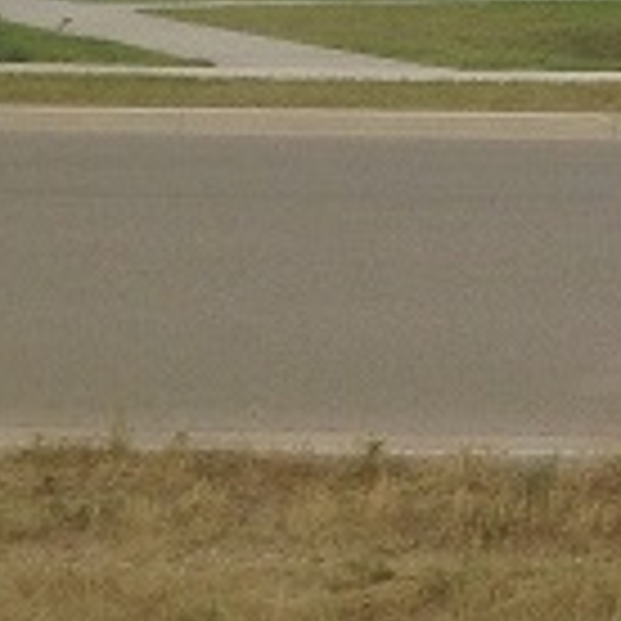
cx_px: 1152
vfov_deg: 11.7
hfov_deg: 11.1
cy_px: -207
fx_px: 2943
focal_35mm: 145
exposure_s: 1/2519
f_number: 2.4
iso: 50
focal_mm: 4.28
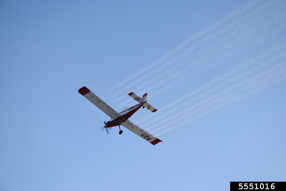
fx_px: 834
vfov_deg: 13.0
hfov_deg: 19.5
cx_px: 143
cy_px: 96
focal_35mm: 105
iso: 200
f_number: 8
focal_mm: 70
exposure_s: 1/250
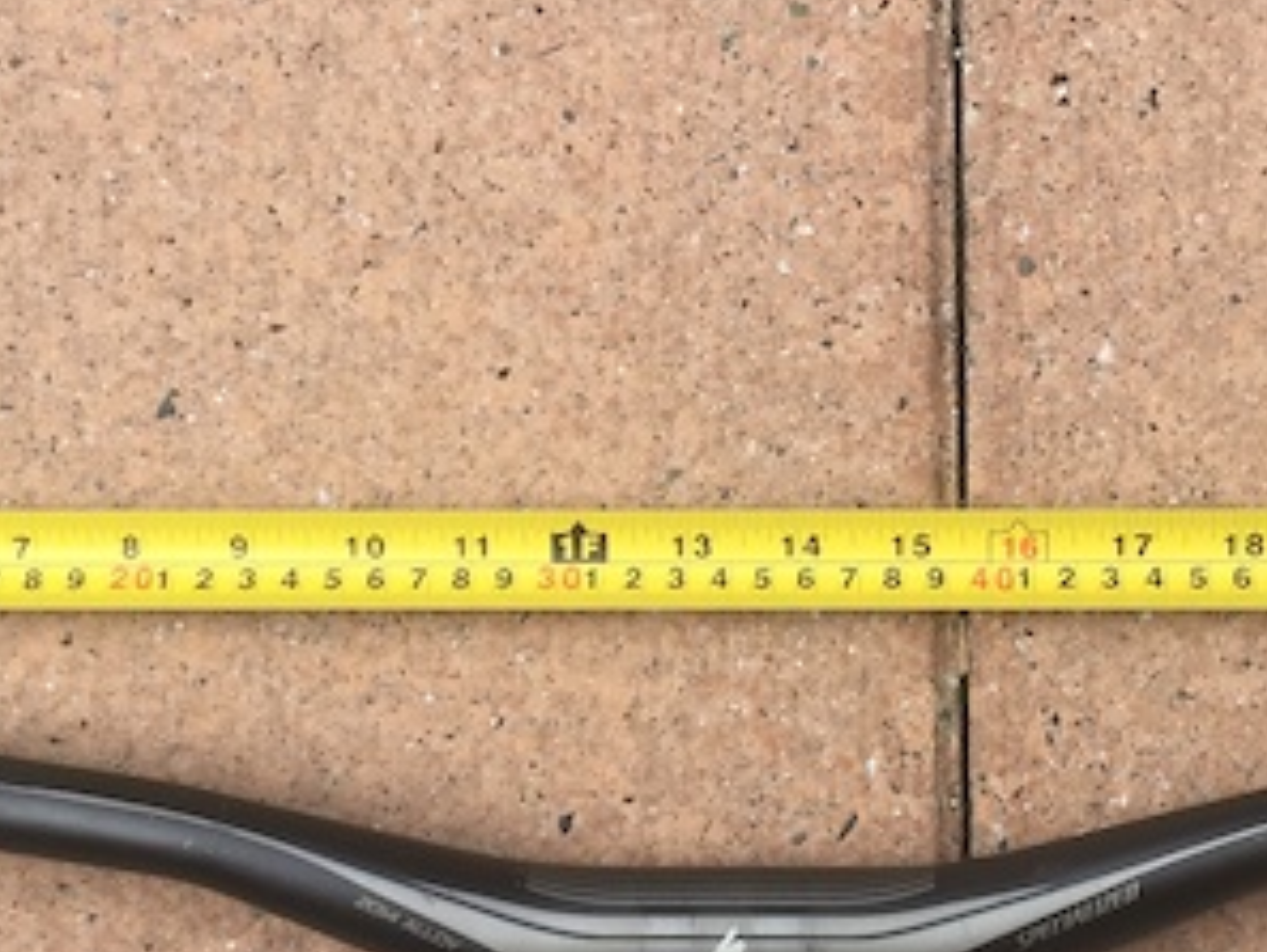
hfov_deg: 24.9
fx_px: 2856
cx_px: 832
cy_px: 606
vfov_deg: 18.9
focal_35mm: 78
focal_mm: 4.15
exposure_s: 1/618
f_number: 2.2
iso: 32
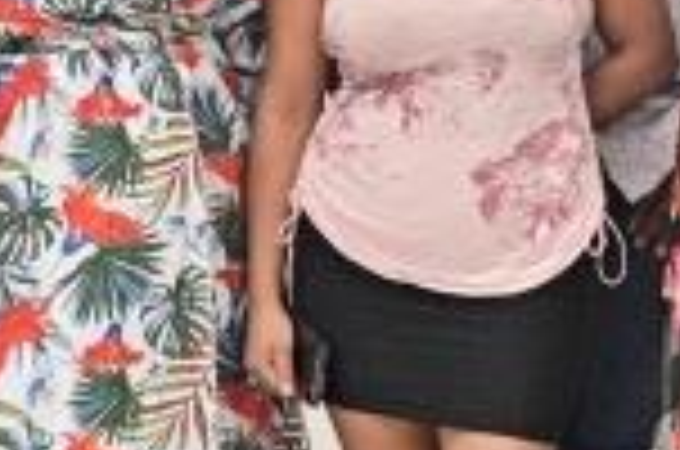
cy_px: 92
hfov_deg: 9.4
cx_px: 743
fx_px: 4090
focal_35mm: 217
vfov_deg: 6.3
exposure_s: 1/200
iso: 2000
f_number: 5.6
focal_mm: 32
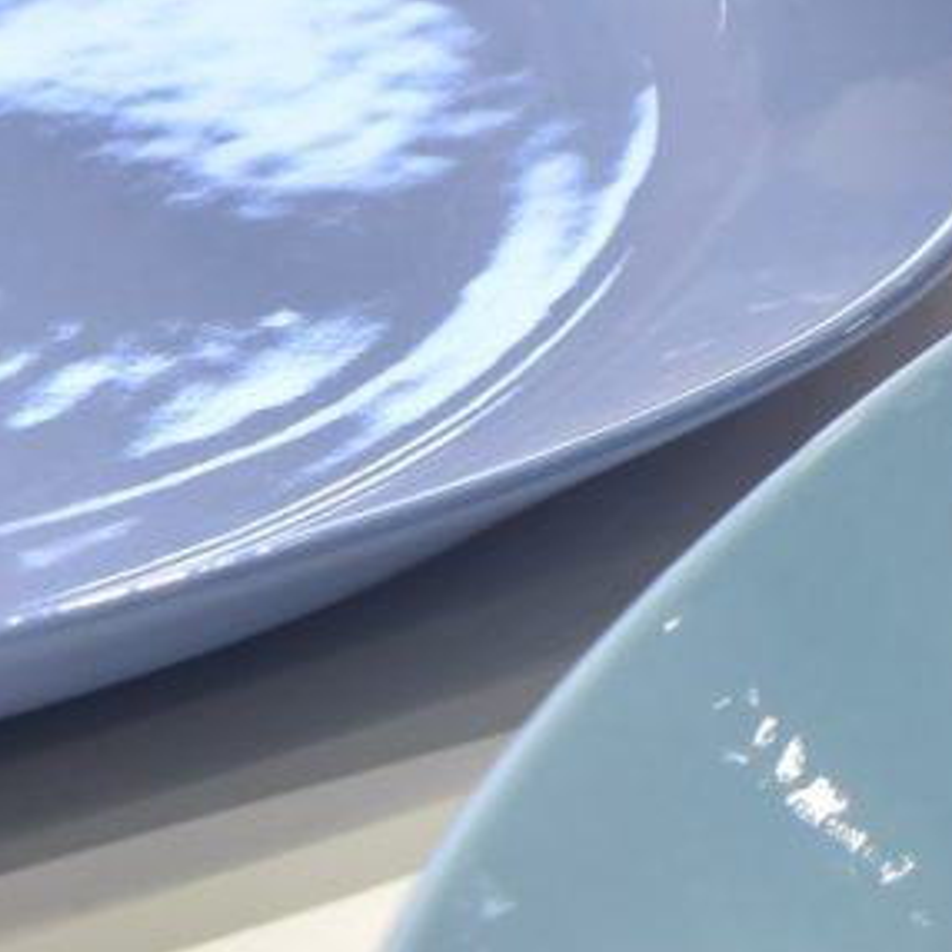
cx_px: 2440
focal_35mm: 276
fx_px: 8588
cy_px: -597
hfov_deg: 6.0
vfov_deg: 6.2
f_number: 5.6
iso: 640
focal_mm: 58
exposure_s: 1/100
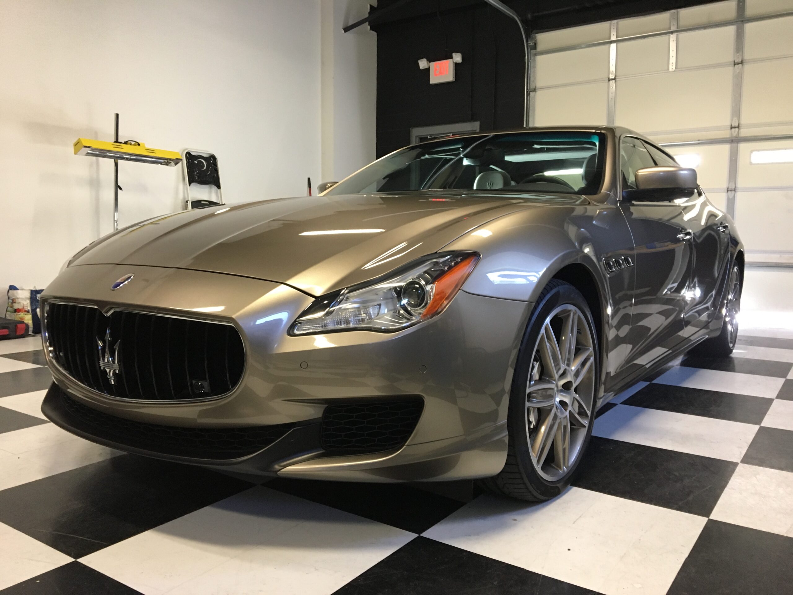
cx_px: 396
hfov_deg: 61.7
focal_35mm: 29
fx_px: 664
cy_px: 298
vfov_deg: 48.2
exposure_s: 1/33
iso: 160
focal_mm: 4.15
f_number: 2.2
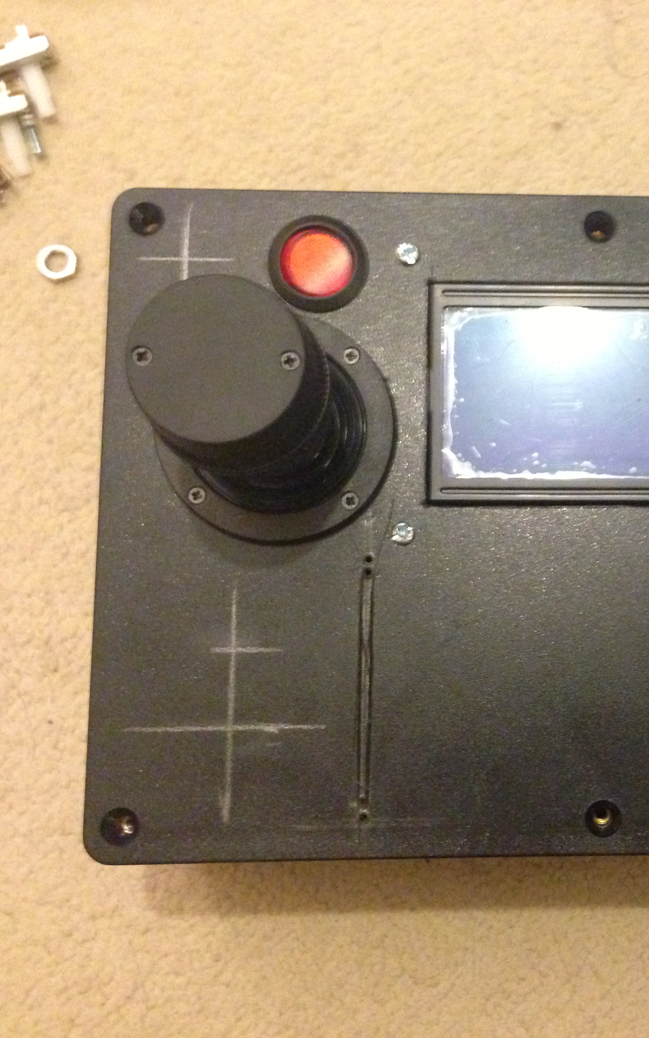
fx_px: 1330
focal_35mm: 47
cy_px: 521
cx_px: 593
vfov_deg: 42.6
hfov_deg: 26.4
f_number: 2.4
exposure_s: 1/15
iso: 800
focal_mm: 4.13
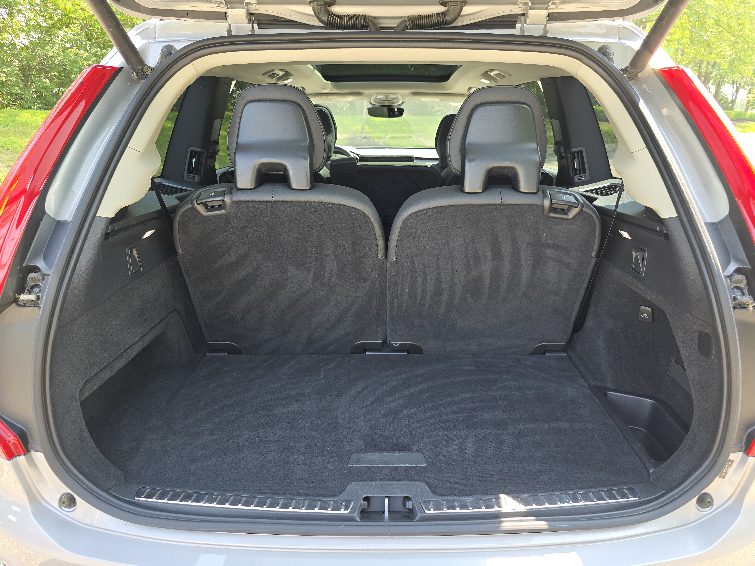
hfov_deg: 73.9
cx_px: 378
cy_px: 283
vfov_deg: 58.9
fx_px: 502
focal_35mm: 23
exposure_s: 1/180
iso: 40
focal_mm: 6.3
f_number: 1.7
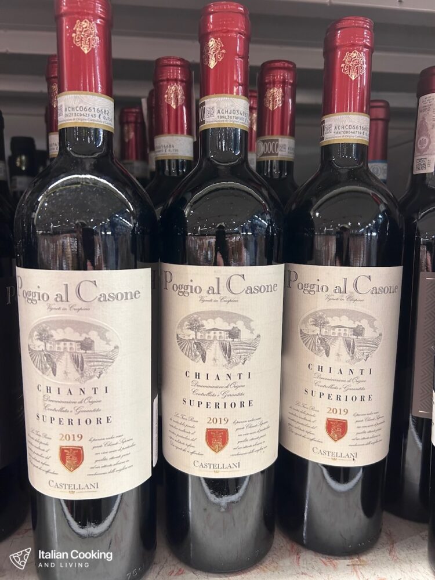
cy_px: 290
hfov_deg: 53.1
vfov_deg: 67.3
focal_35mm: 26
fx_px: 436
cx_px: 218
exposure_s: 1/50
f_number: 1.5
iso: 200
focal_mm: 5.7
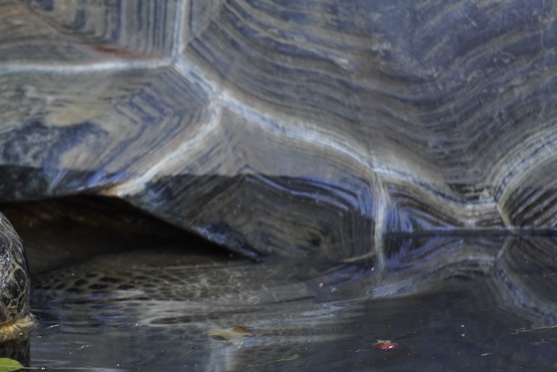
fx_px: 13989
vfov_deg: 1.5
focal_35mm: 904
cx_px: 91
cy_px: 232
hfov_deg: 2.3
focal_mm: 350
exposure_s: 1/50
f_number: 6.3
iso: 500
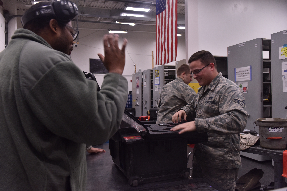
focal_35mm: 29
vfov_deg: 45.0
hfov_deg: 63.6
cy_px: 96
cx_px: 144
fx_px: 231
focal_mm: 29
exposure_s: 1/60
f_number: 4.5
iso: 500
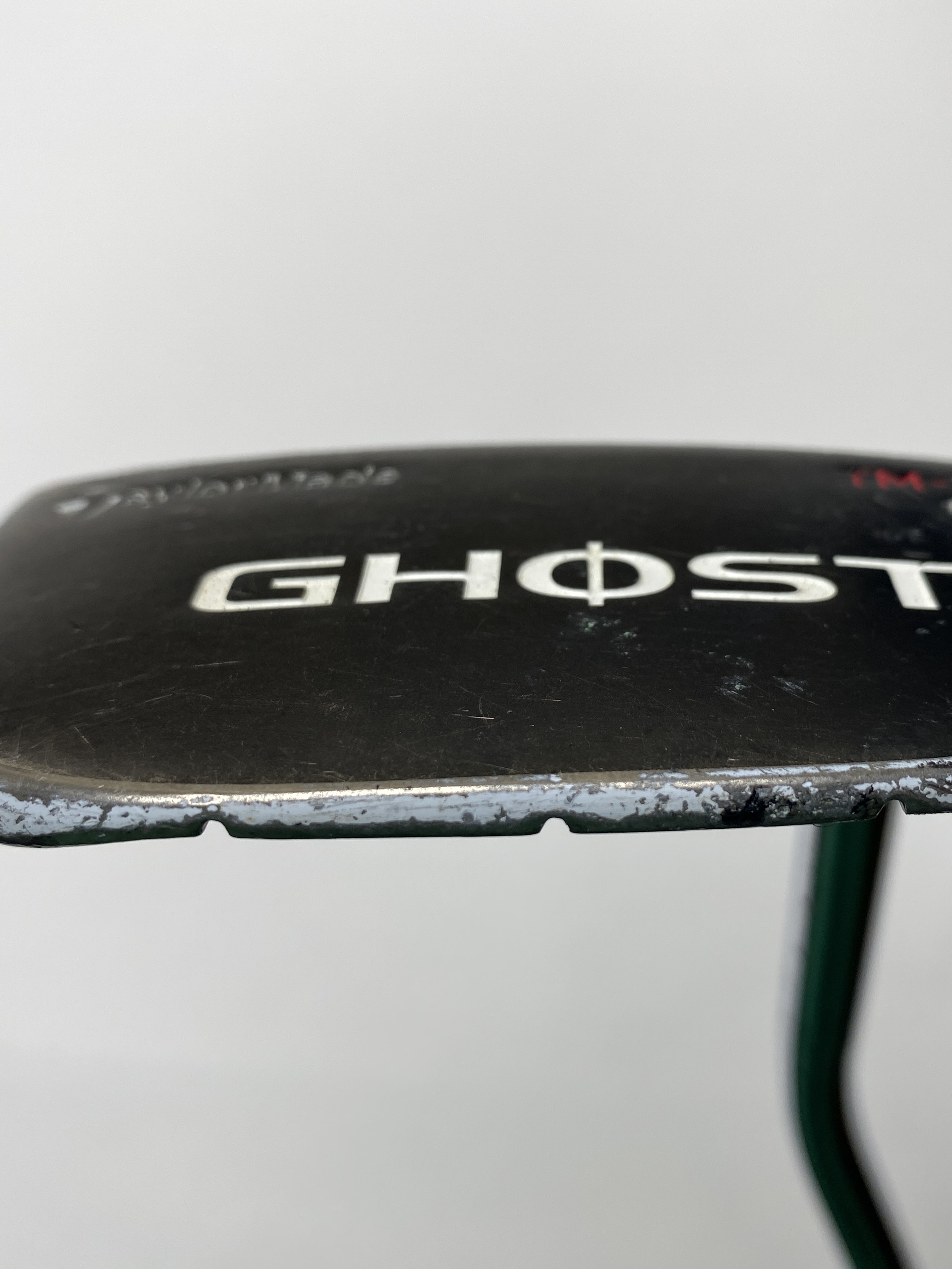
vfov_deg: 52.6
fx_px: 1284
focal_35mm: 35
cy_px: 634
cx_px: 588
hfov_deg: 40.4
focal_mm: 4.25
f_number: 1.8
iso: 32
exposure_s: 1/415
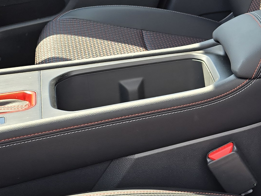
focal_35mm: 85
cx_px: 299
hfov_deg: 21.6
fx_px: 641
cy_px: 18
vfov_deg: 17.1
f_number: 1.7
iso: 20
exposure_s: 1/180
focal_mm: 6.3
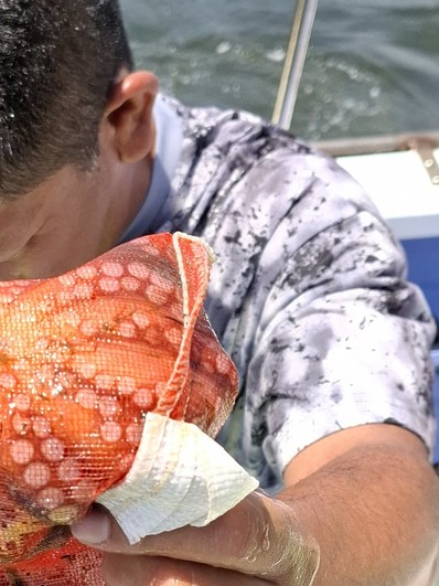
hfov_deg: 19.8
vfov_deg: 26.2
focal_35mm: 74
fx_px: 1252
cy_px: 401
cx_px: 141
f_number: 1.8
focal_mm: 5.54
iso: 50
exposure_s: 1/1236
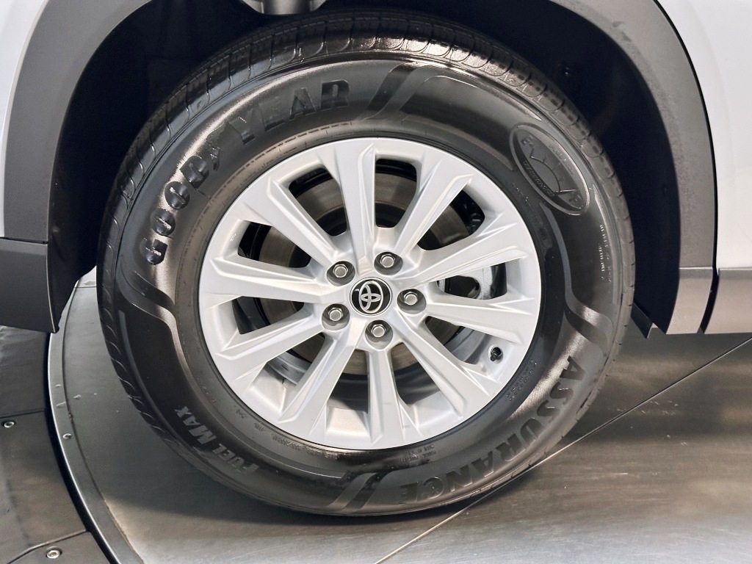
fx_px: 1043
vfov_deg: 30.3
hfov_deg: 39.7
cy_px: 282
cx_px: 376
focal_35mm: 48
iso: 400
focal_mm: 6.86
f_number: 1.78
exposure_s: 1/30
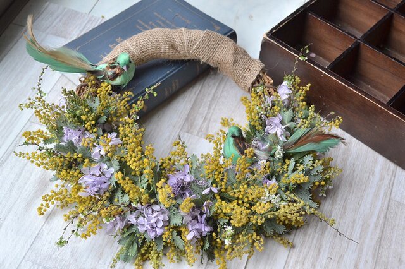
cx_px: 202
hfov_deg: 41.1
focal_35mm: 48
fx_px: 540
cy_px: 134
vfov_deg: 28.0
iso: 400
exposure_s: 1/50
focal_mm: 32
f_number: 4.8
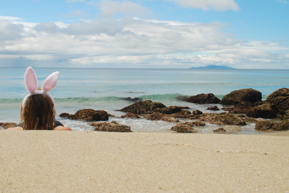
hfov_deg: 38.8
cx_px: 132
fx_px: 410
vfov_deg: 26.4
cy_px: 60
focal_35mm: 51
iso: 100
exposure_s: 1/200
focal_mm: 24
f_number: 10
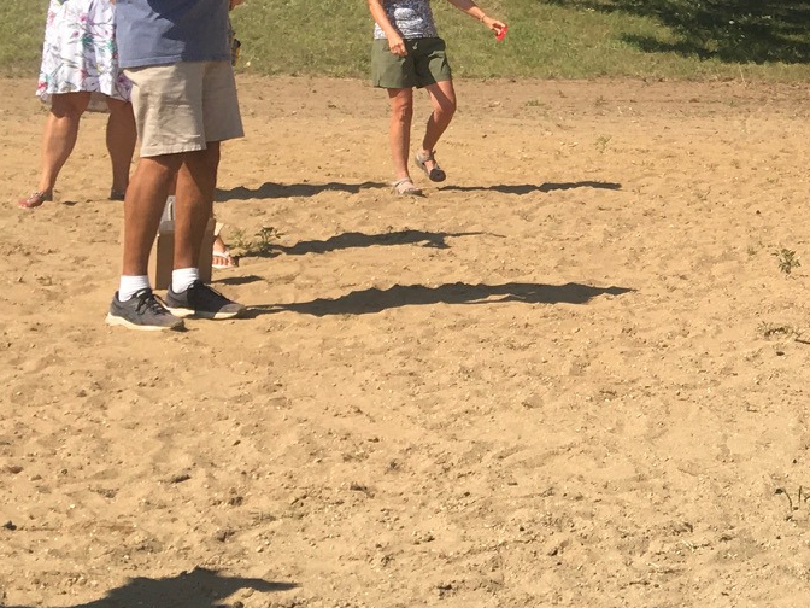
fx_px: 2036
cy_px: 75
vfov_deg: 16.8
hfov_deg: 20.5
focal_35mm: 87
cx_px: 1057
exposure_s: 1/1241
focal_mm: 4.15
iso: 25
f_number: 2.2
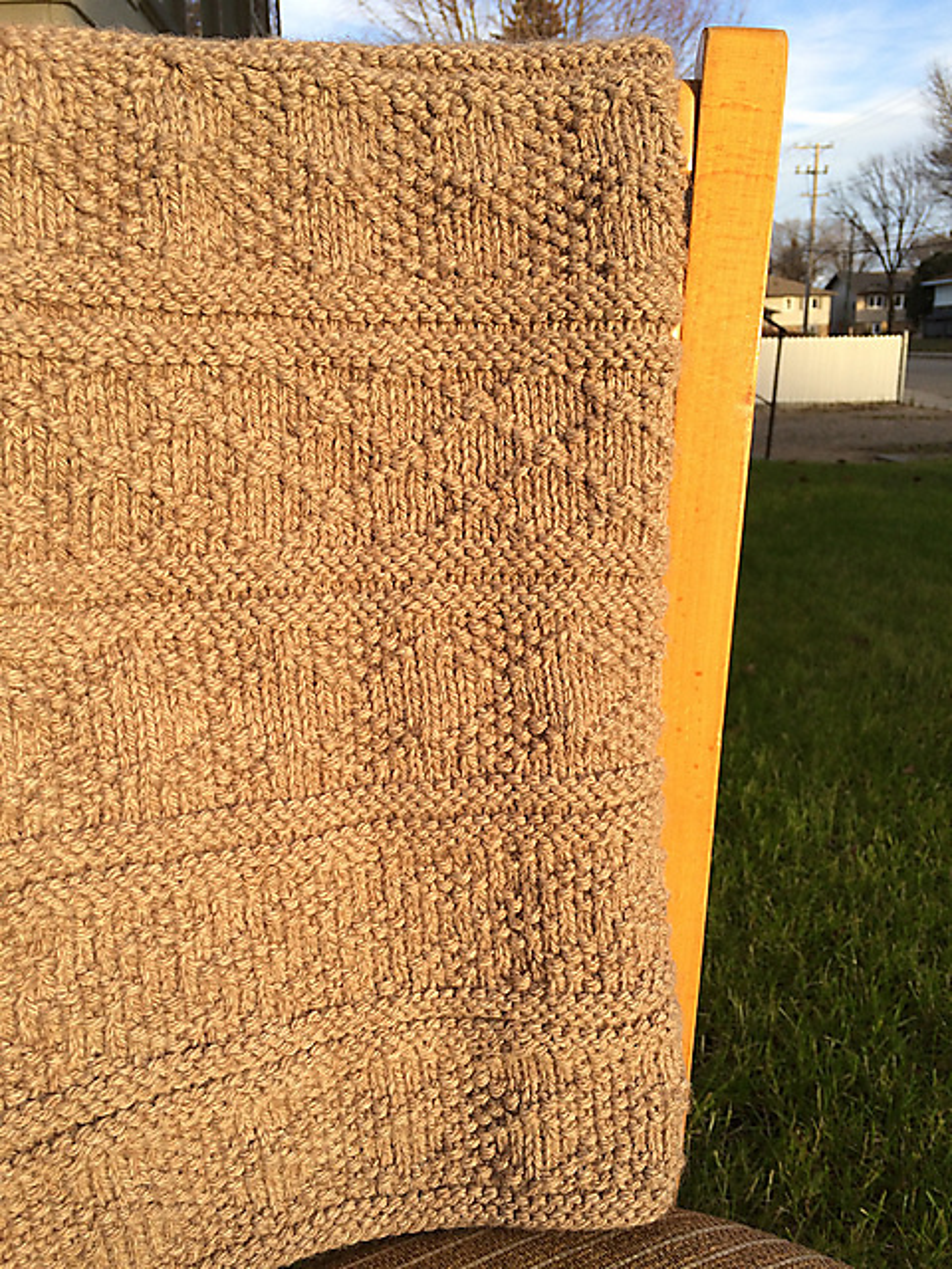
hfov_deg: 48.2
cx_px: 476
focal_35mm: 29
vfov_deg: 61.7
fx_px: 1063
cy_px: 634
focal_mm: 4.15
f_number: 2.2
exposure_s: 1/366
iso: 32
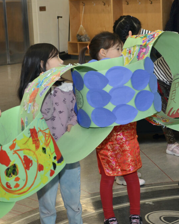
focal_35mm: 86
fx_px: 570
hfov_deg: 17.8
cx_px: 77
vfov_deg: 22.2
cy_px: 112
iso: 320
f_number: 5.6
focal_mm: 40
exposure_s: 1/60
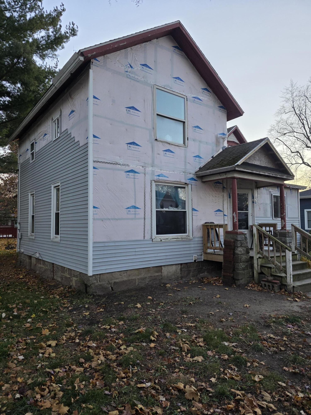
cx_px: 156
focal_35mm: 23
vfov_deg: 73.9
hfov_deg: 58.9
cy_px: 208
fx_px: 276
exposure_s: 1/180
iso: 100
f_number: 1.7
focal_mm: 6.3
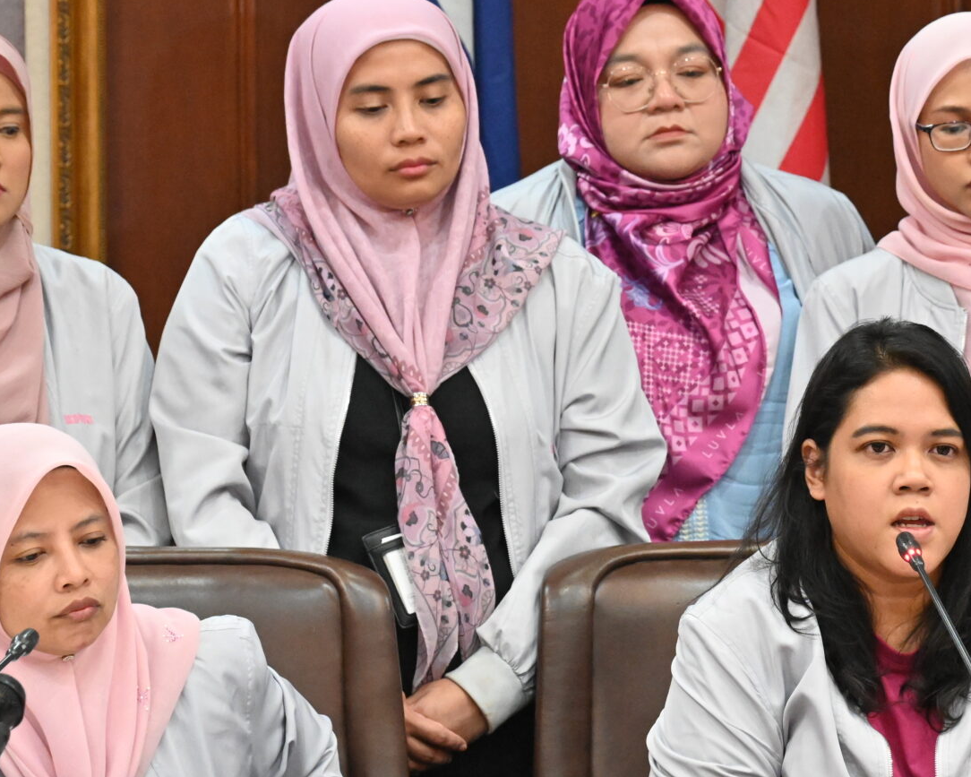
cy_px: 374
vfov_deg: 5.8
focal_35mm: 266
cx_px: 929
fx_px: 7644
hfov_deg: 7.2
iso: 5000
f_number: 5
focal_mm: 120
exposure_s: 1/125
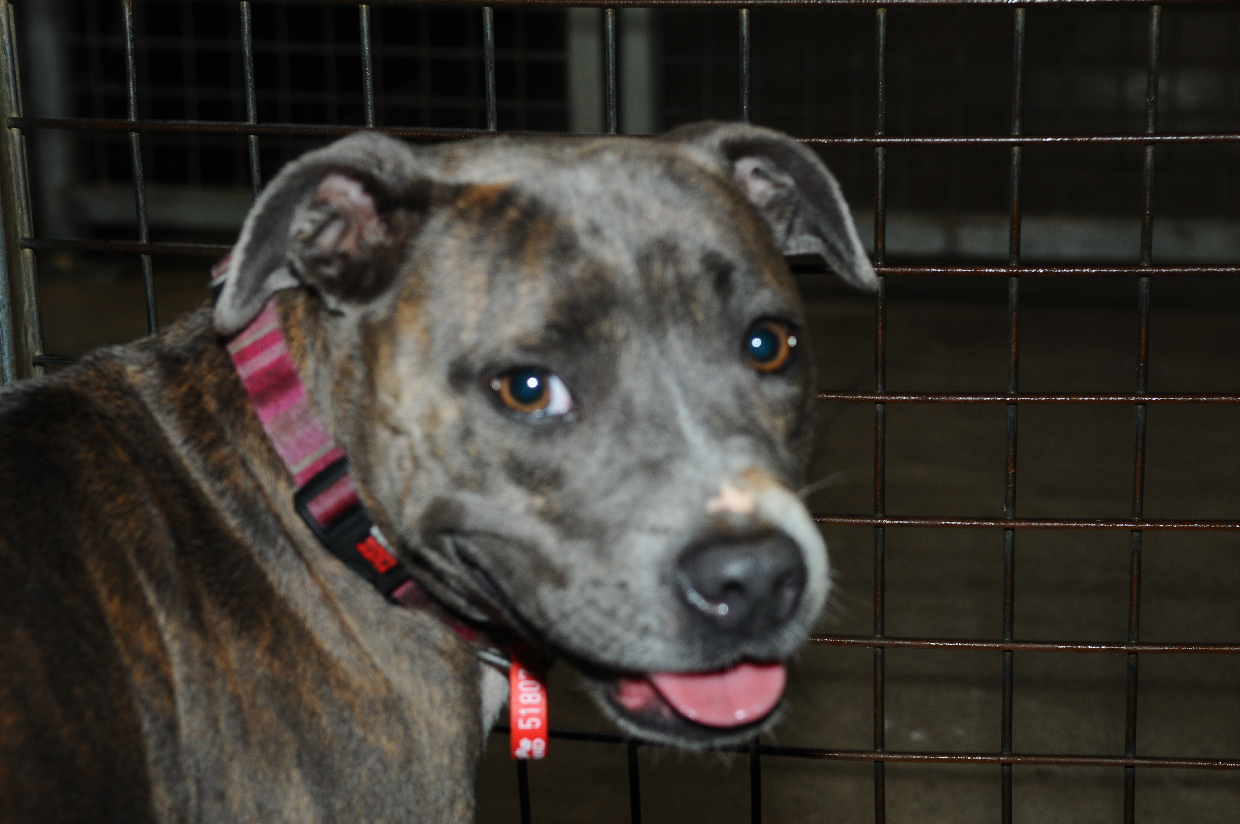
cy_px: 412
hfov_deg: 24.6
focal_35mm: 82
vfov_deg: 16.5
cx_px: 620
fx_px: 2838
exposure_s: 1/50
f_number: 5.6
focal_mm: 55
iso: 400
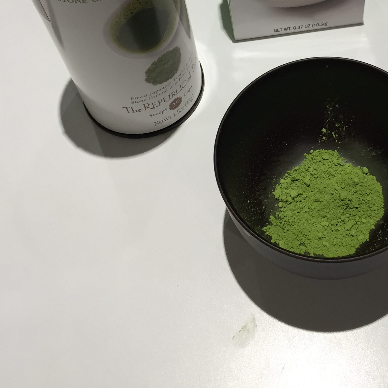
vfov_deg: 31.2
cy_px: 69
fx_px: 672
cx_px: 285
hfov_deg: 31.7
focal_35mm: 53
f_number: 2.2
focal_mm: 4.15
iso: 32
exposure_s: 1/30
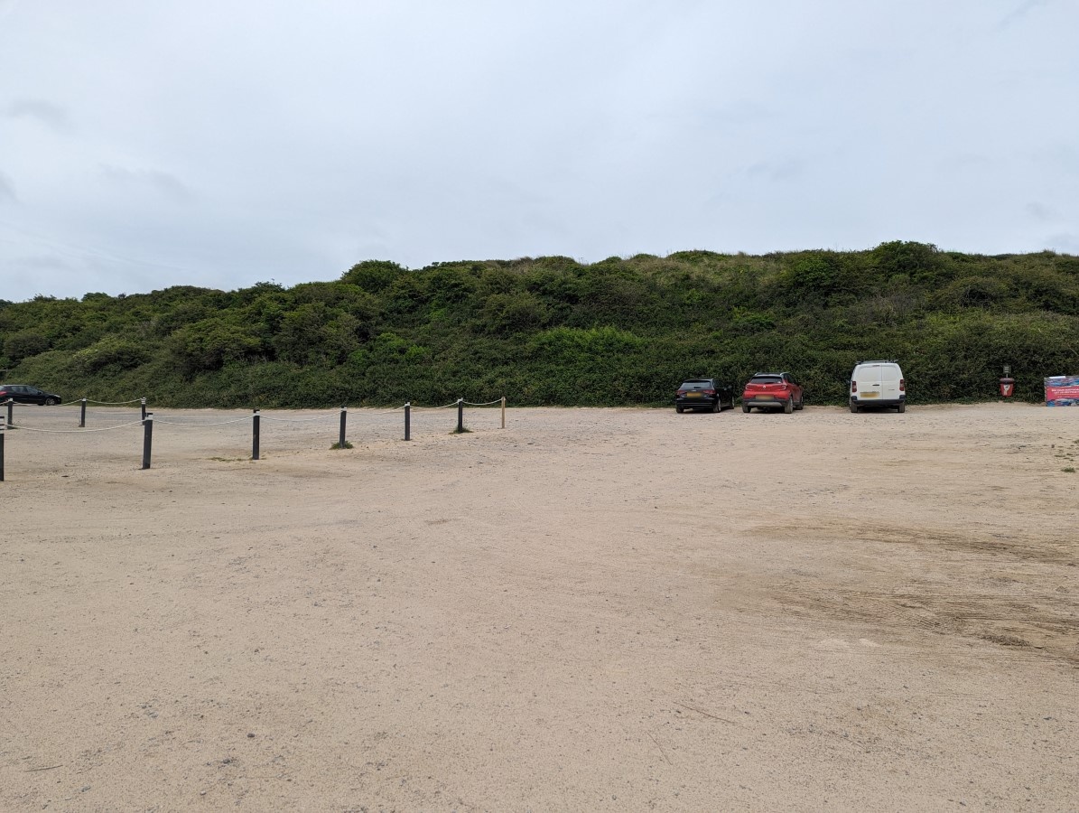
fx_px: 749
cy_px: 406
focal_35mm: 24
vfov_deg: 56.9
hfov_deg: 71.5
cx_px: 540
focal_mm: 6.81
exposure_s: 1/1272
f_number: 1.85
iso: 50
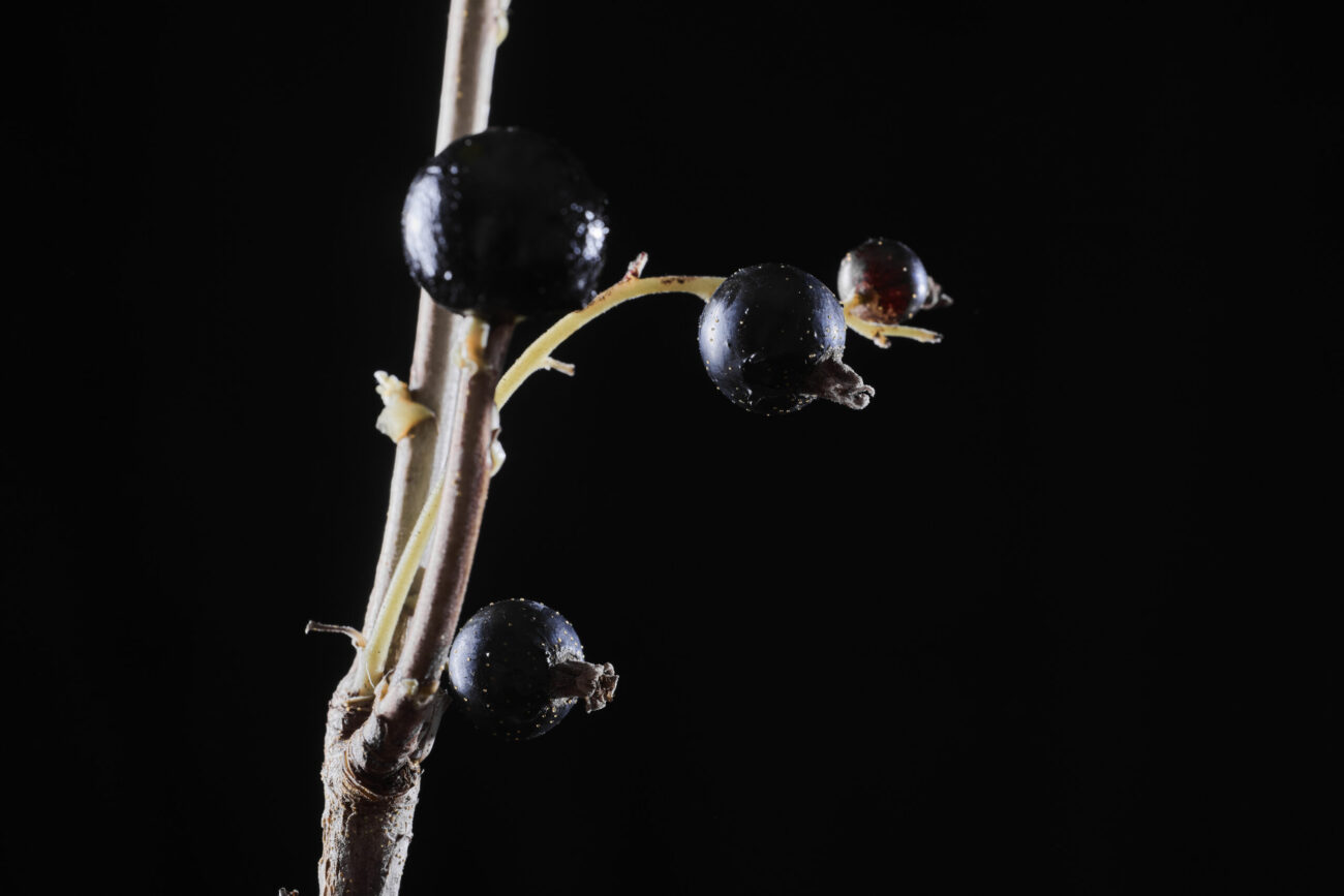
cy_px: 448
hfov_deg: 33.4
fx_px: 2240
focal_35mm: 60
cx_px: 672
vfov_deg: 22.6
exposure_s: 1/160
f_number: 16
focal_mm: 60
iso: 250
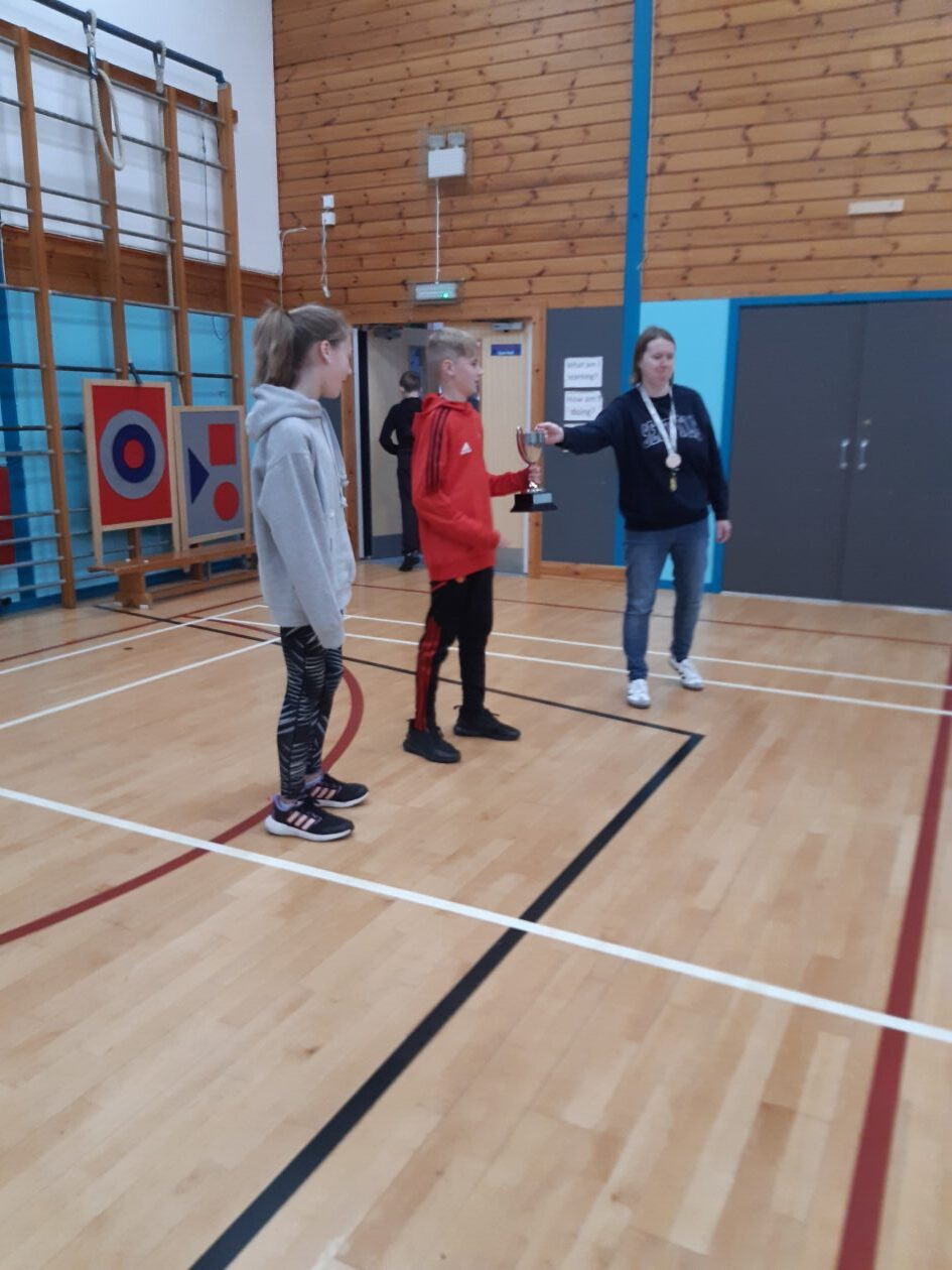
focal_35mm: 26
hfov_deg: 53.1
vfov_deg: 67.3
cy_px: 635
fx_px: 953
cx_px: 476
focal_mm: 3.92
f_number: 1.7
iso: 320
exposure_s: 1/50
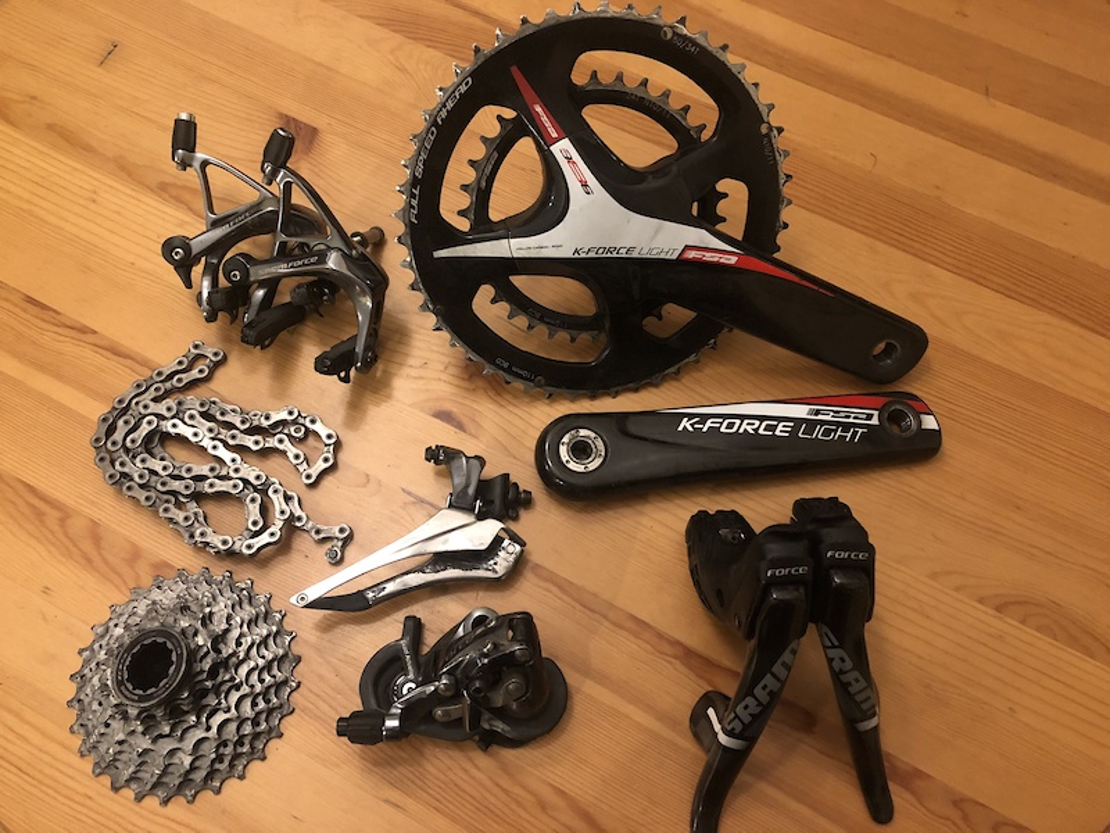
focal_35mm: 28
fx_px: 898
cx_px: 555
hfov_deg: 63.4
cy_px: 416
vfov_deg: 49.7
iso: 100
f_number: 1.8
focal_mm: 3.99
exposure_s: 1/9
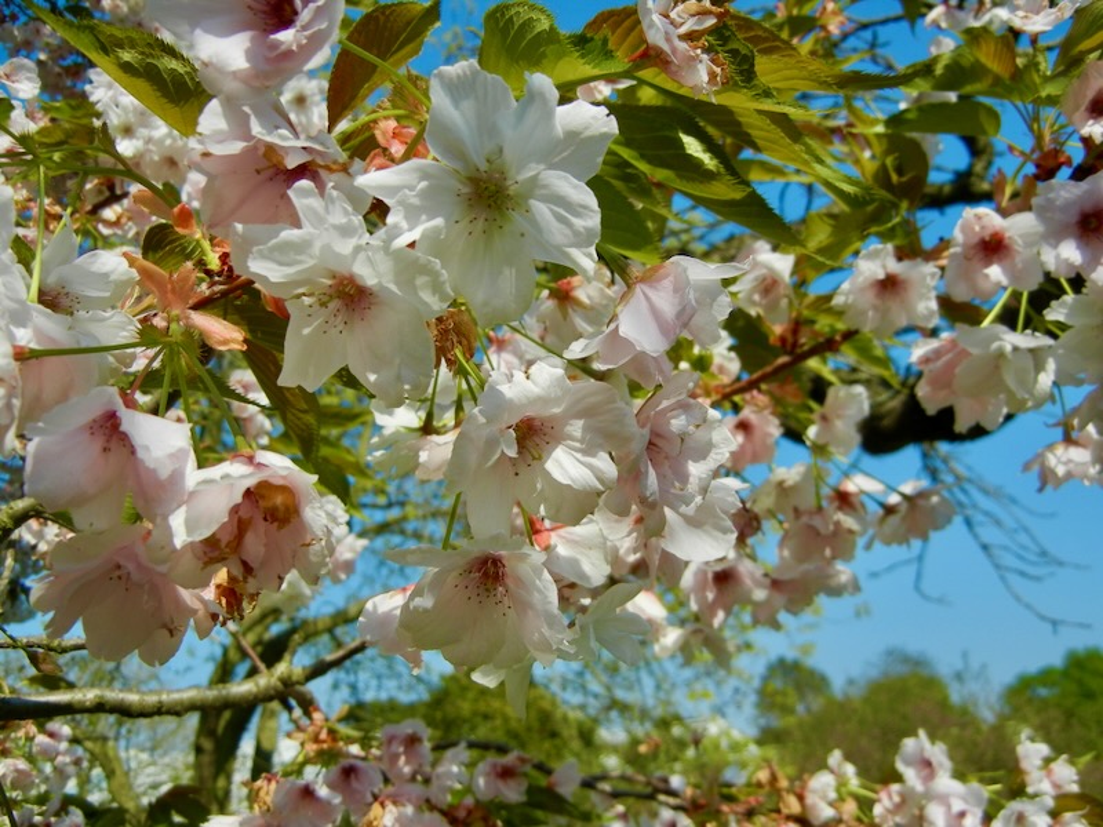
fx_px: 1083
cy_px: 414
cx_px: 552
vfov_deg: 41.8
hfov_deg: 54.0
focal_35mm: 34
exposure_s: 1/424
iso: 160
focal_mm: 6.2
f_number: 7.2
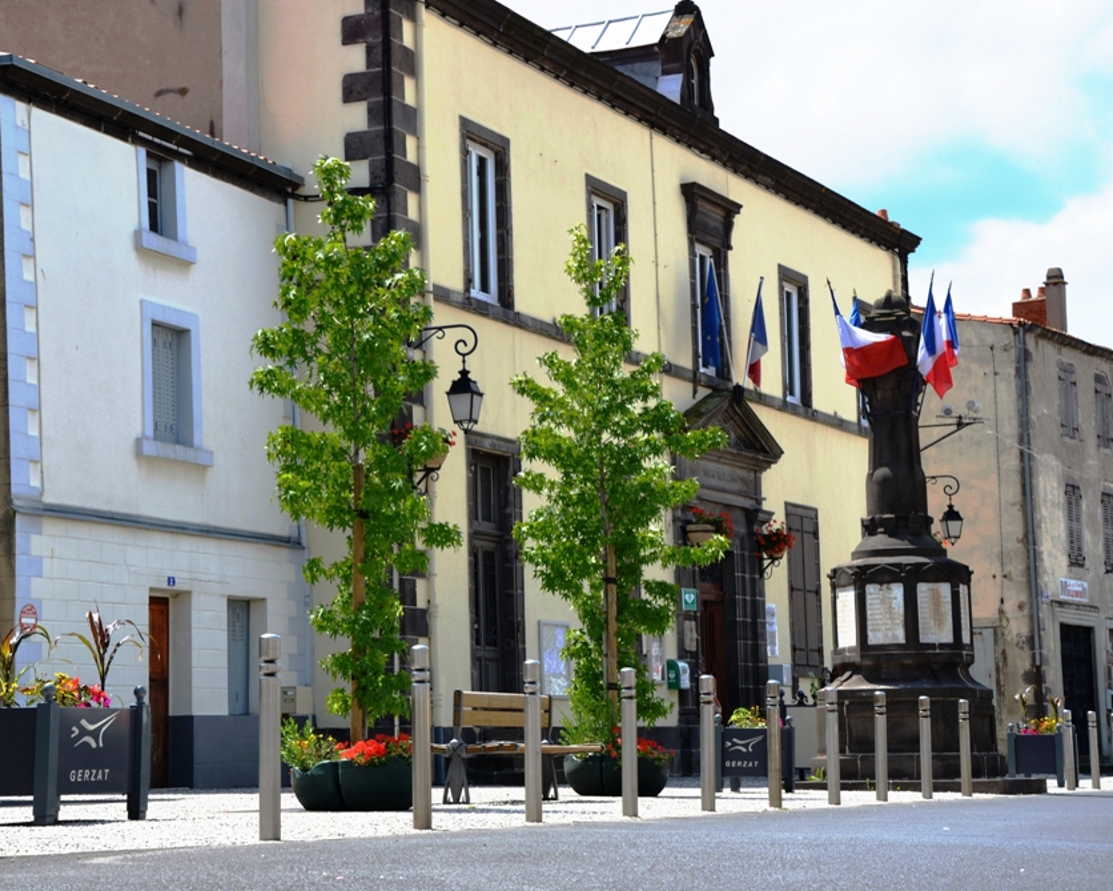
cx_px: 513
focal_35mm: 86
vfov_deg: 17.9
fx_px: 2833
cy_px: 447
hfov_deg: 22.2
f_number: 8
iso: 125
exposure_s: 1/250
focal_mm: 50
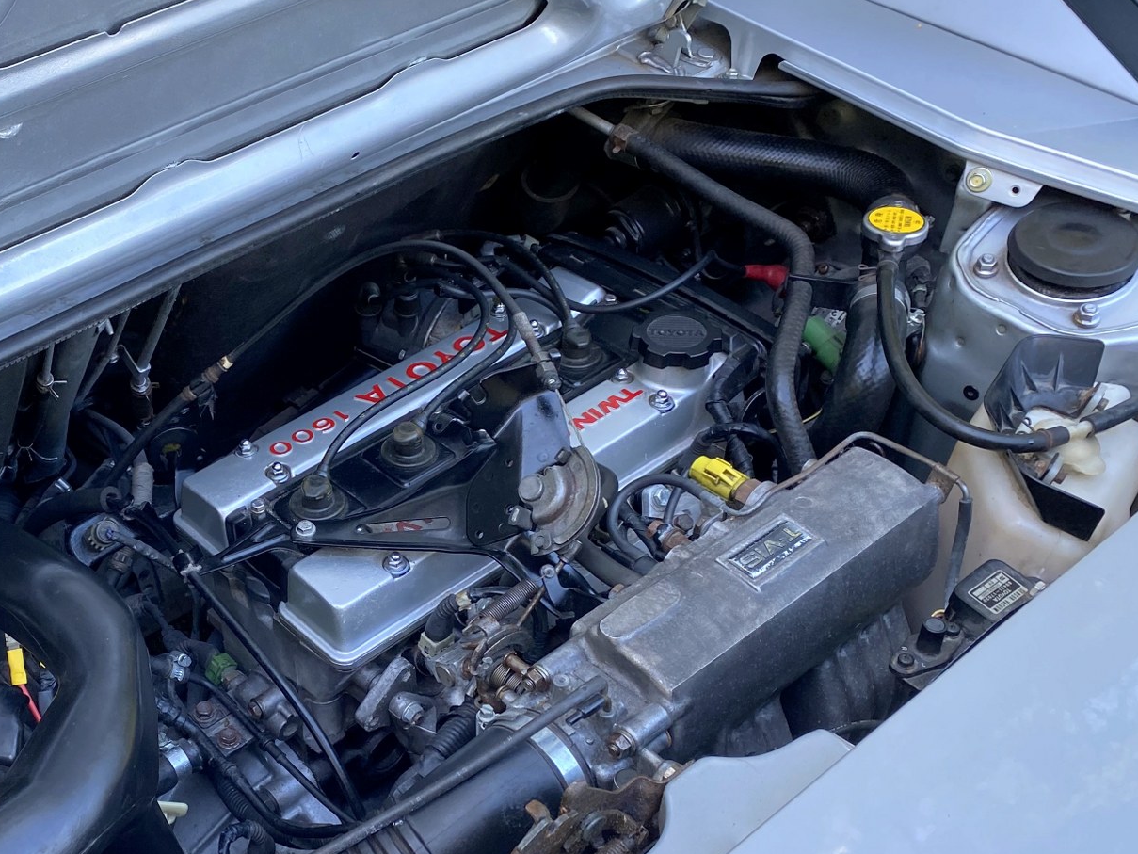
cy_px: 531
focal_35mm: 43
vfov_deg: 33.4
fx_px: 1414
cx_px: 281
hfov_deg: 42.5
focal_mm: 4.25
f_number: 1.8
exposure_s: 1/122
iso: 80
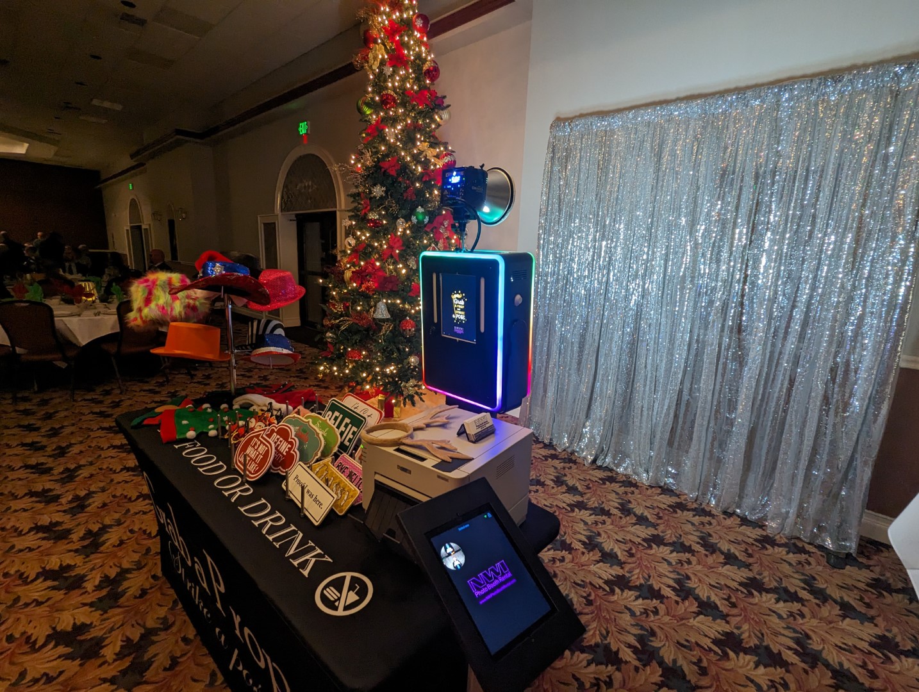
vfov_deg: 78.3
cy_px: 346
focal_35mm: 16
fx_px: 425
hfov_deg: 94.4
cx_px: 460
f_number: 2.2
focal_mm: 2.35
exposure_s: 1/30
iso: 286
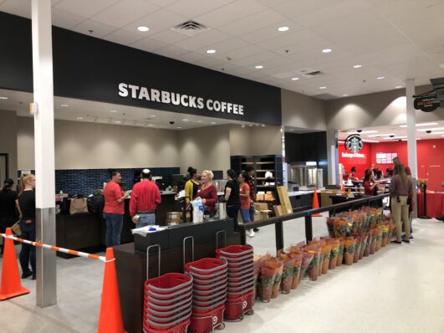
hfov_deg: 63.5
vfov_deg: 49.7
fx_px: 359
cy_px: 166
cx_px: 222
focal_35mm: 28
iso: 40
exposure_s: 1/21
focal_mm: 3.99
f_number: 1.8
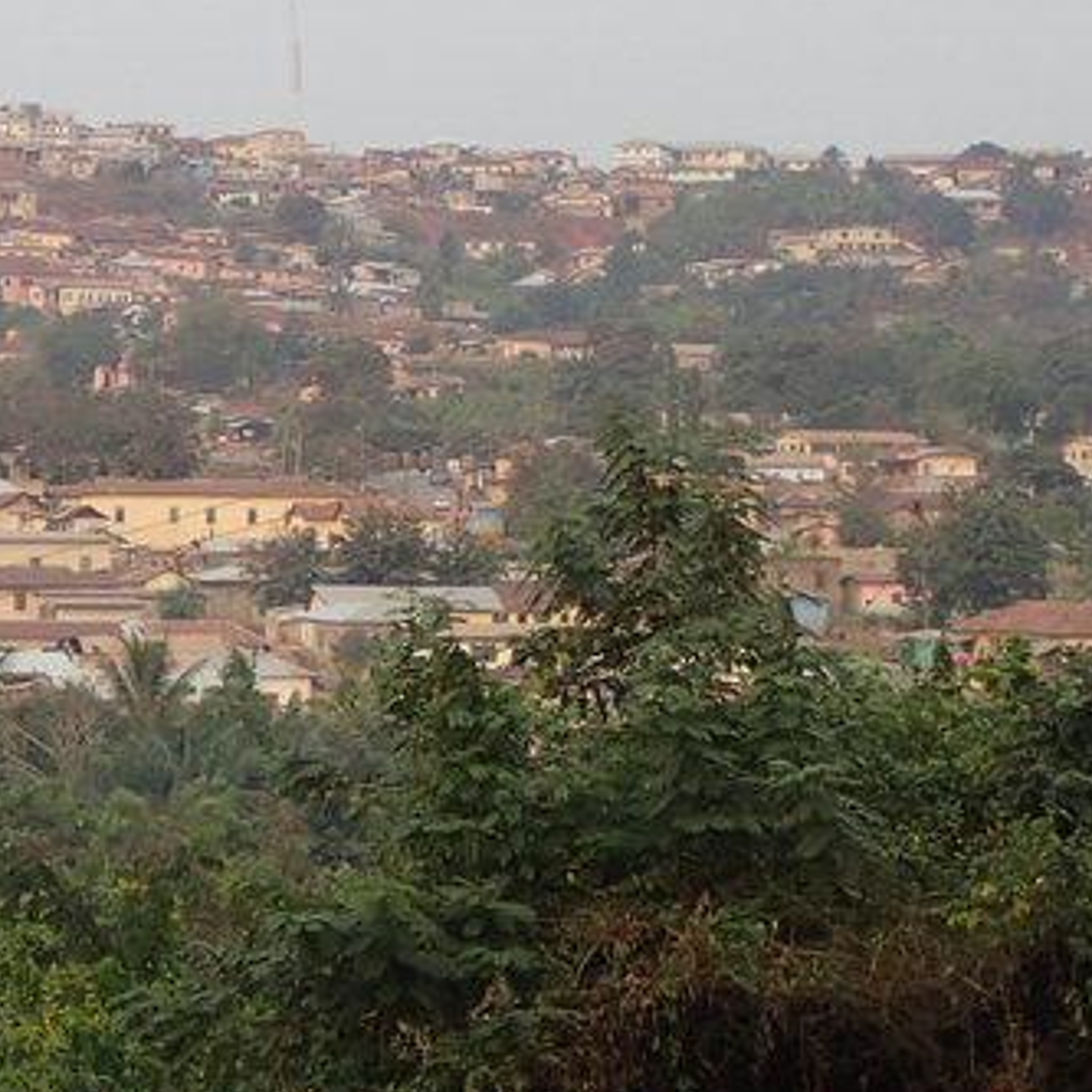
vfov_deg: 12.1
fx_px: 5139
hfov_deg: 11.9
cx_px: -111
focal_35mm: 144
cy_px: 666
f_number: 3.4
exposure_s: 1/100
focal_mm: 9.61
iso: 160
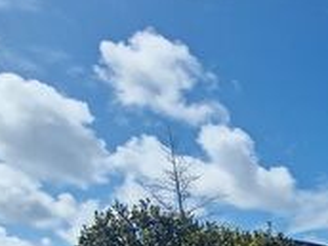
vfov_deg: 24.5
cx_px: 414
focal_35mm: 53
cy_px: 306
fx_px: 502
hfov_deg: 29.8
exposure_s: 1/5632
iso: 50
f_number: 2.2
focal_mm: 2.2
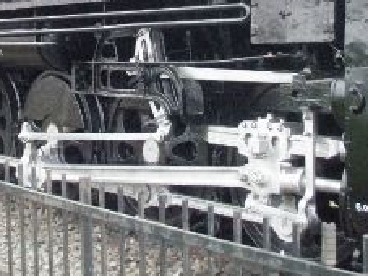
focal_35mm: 75
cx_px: 120
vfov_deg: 19.2
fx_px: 797
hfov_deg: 25.8
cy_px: 15
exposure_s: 1/200
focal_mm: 6.7
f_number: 3.5
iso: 800
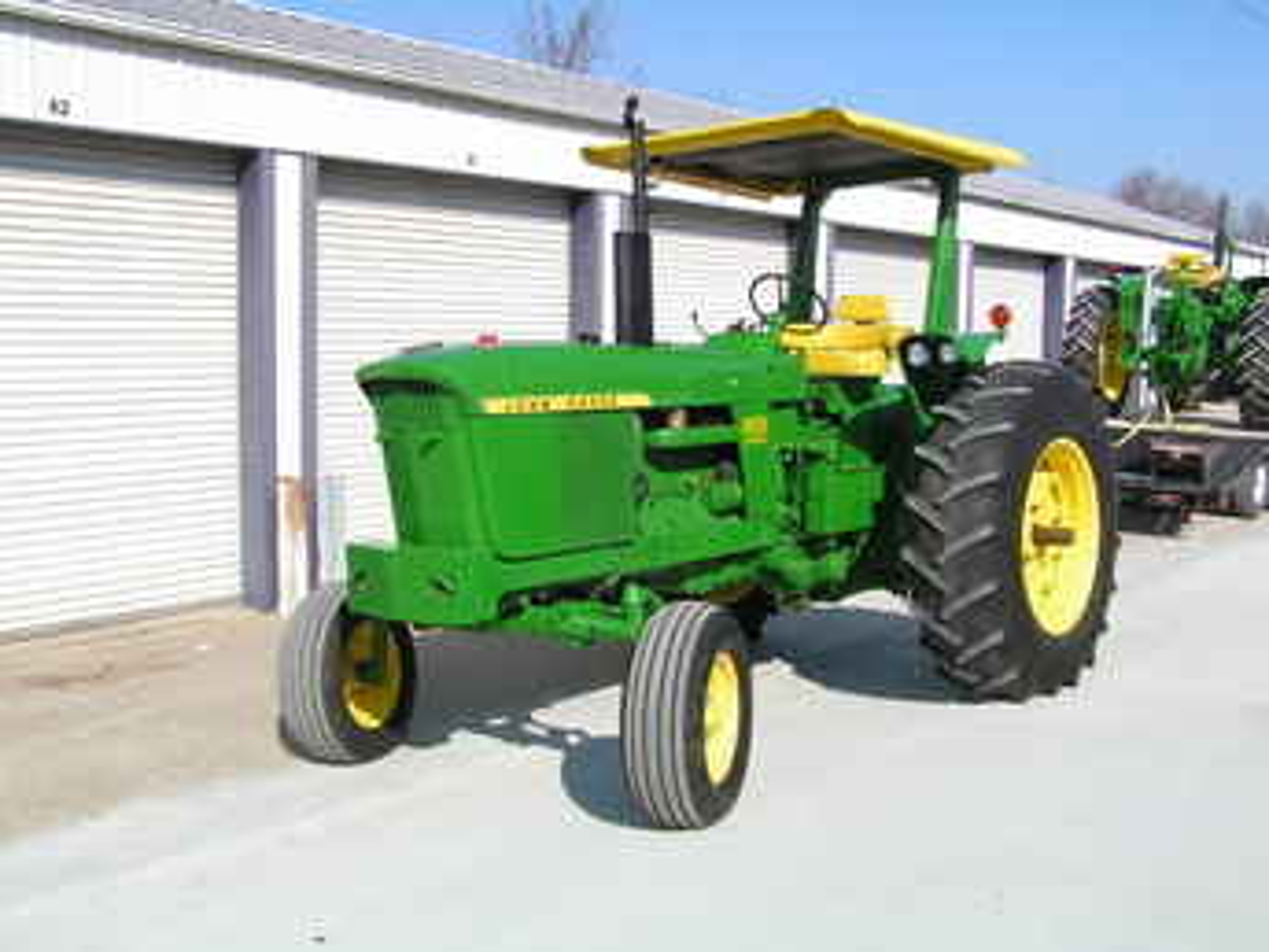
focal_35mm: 38
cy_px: 476
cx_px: 634
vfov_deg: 37.7
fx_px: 1393
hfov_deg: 49.0
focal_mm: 6.3
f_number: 5.6
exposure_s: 1/400
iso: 50
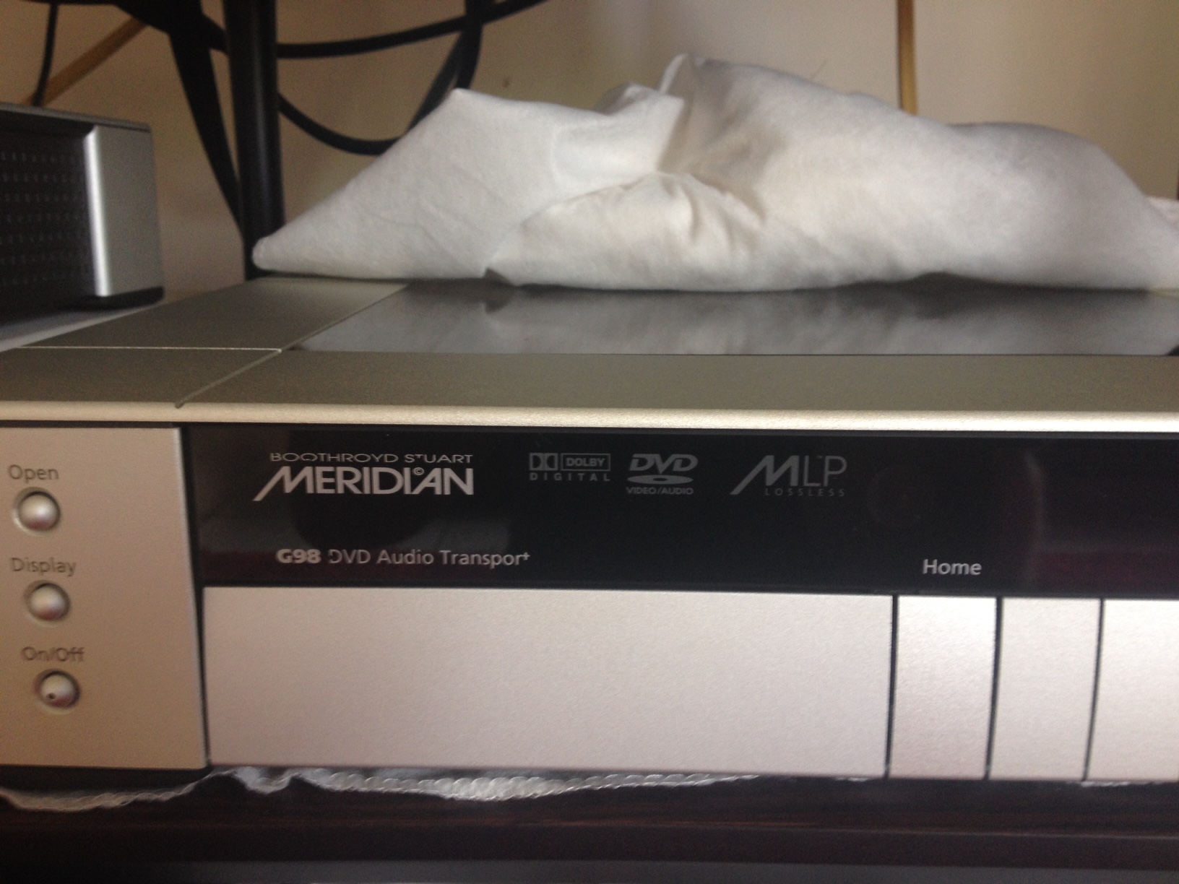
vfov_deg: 40.7
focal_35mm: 35
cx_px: 590
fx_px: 1192
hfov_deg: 52.6
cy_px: 442
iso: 80
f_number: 2.4
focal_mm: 4.28
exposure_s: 1/20
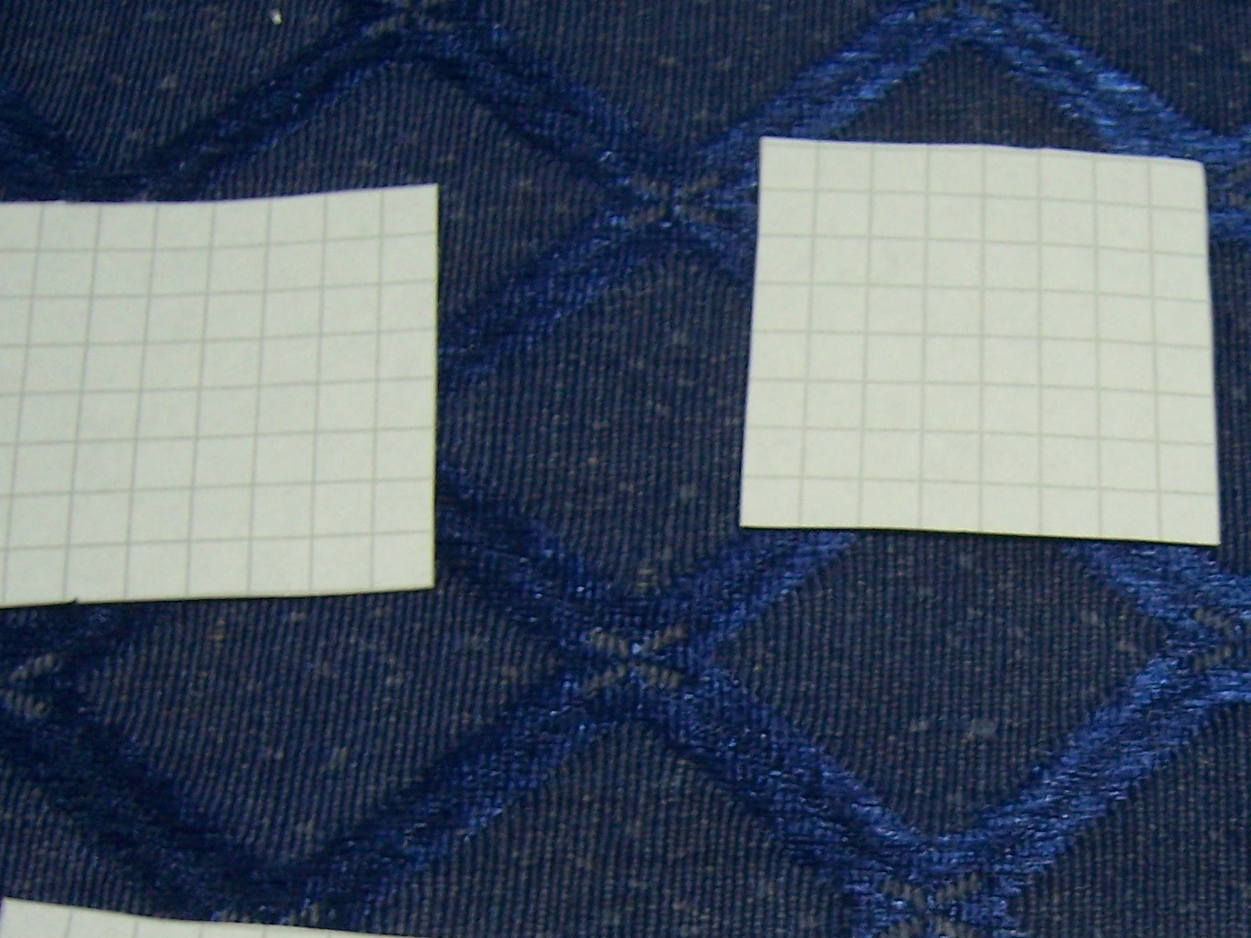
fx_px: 2421
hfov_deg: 28.3
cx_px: 1019
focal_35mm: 67
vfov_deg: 21.5
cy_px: 803
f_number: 3
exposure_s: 1/8
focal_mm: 6
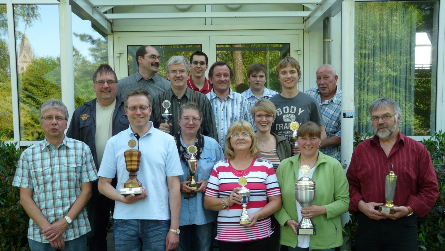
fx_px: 507
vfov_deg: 27.6
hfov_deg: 47.4
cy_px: 163
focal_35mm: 43
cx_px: 221
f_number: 3.2
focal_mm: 6.4
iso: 100
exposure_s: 1/100
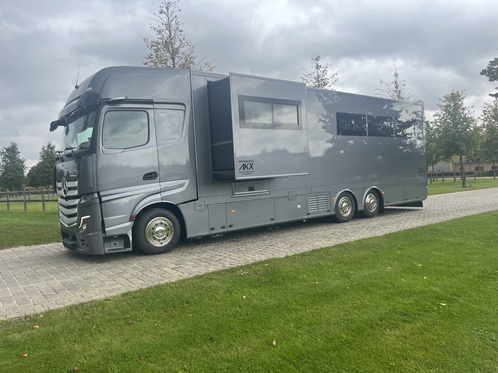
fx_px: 374
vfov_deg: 53.1
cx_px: 249
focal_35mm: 26
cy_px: 186
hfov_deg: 67.3
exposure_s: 1/913
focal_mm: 5.1
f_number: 1.6
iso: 50
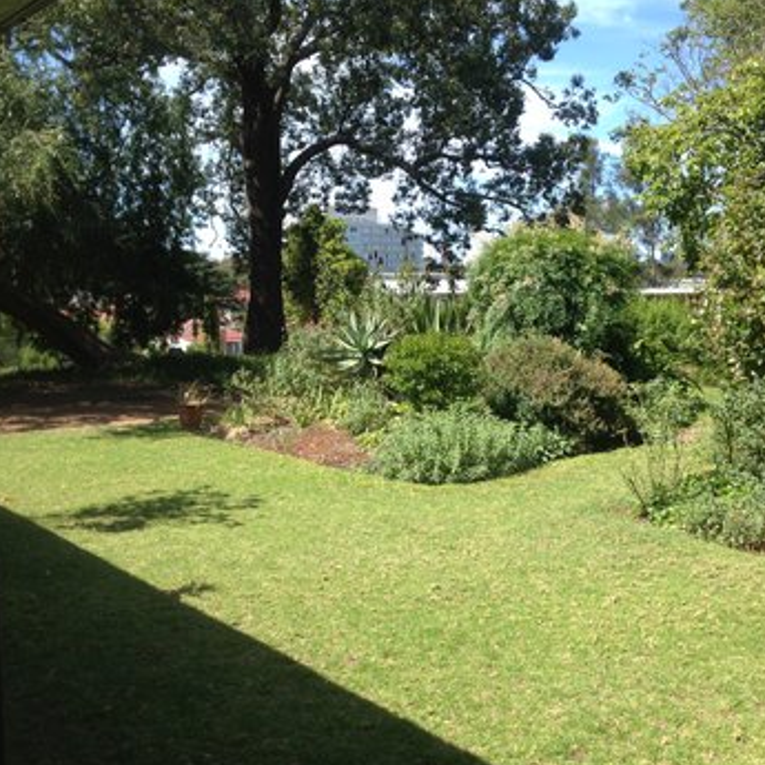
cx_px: 455
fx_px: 1075
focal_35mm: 43
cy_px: 390
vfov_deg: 39.2
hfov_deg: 39.0
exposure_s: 1/635
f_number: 2.4
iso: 50
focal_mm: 4.28
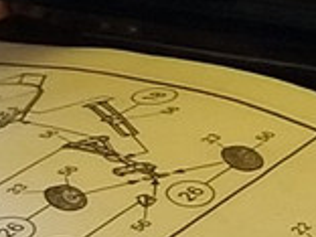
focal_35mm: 178
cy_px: -361
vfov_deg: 7.7
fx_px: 1625
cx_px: 669
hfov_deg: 10.1
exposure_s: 1/11
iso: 200
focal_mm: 4.25
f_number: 1.7
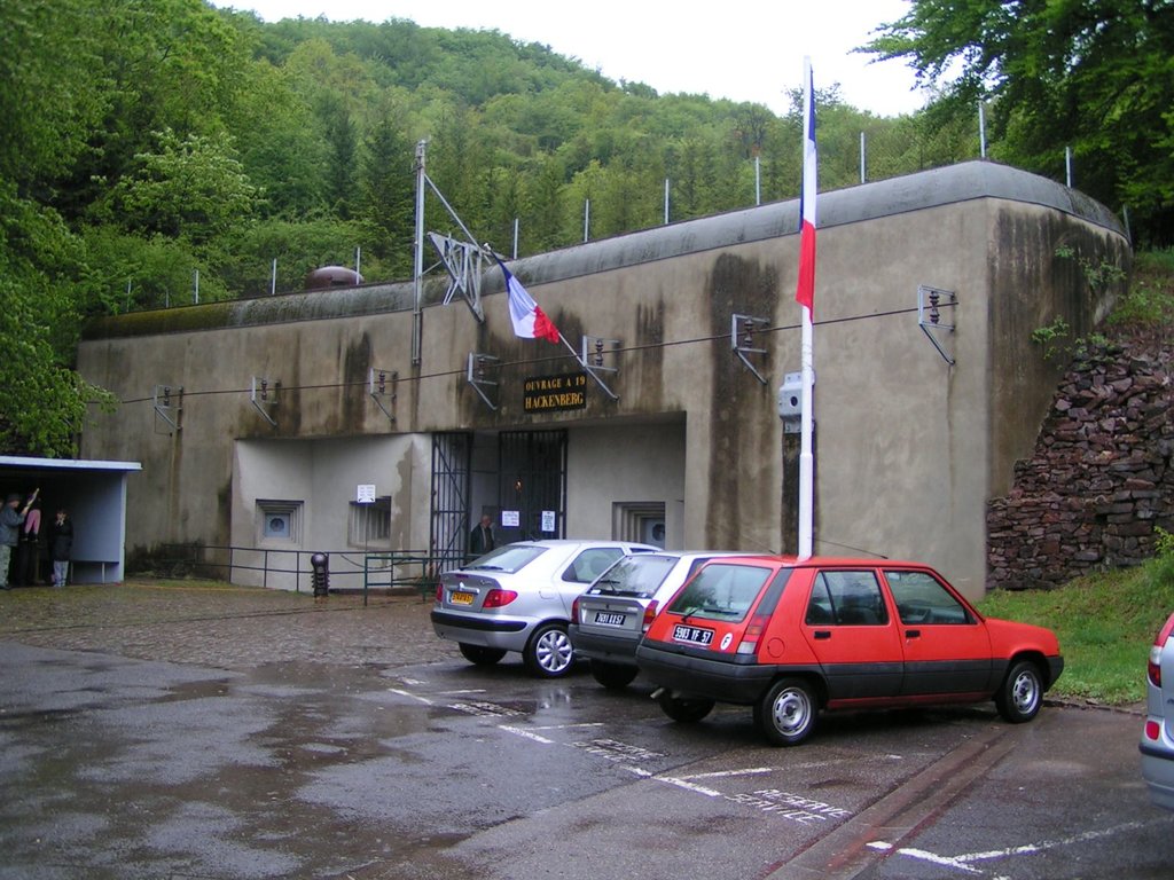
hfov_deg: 49.0
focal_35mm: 38
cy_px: 440
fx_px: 1289
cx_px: 587
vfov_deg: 37.7
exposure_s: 1/80
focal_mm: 5.8
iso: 50
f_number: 3.5
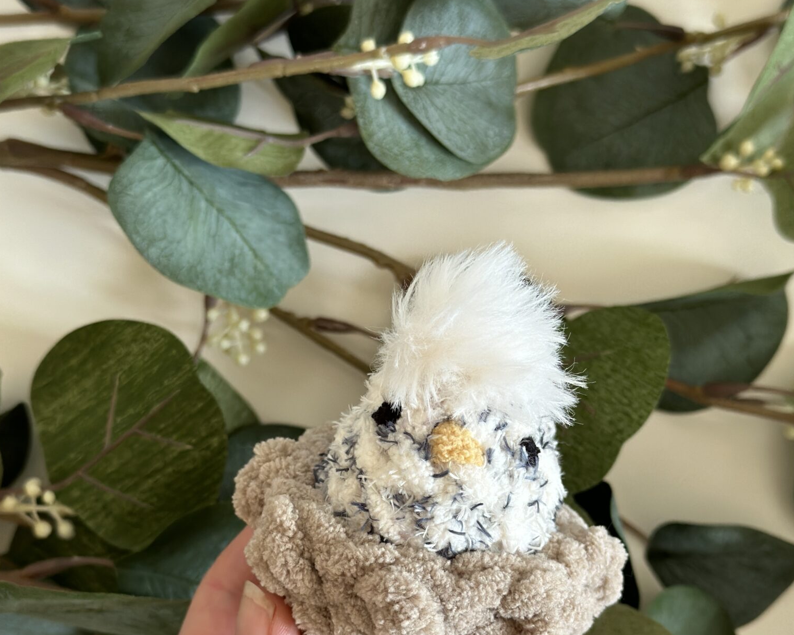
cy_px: 434
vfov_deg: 24.1
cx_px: 397
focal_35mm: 63
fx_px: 1480
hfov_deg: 30.0
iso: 125
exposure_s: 1/63
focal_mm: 6.86
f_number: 1.78
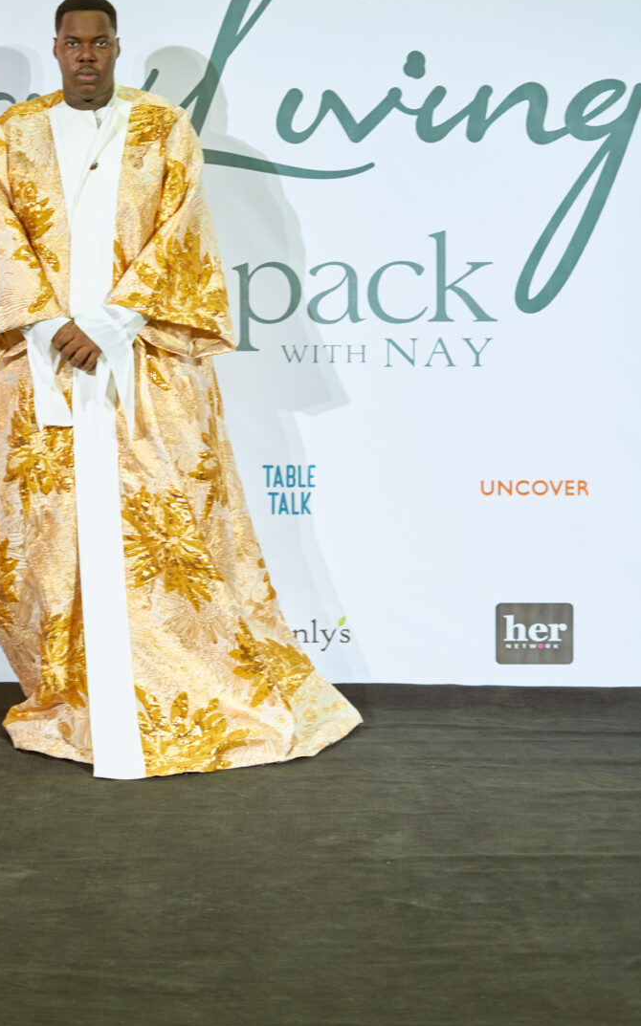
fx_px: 2042
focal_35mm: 73
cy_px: 295
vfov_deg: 27.9
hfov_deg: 17.8
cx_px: 173
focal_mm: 50
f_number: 2.2
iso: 1250
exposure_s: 1/125
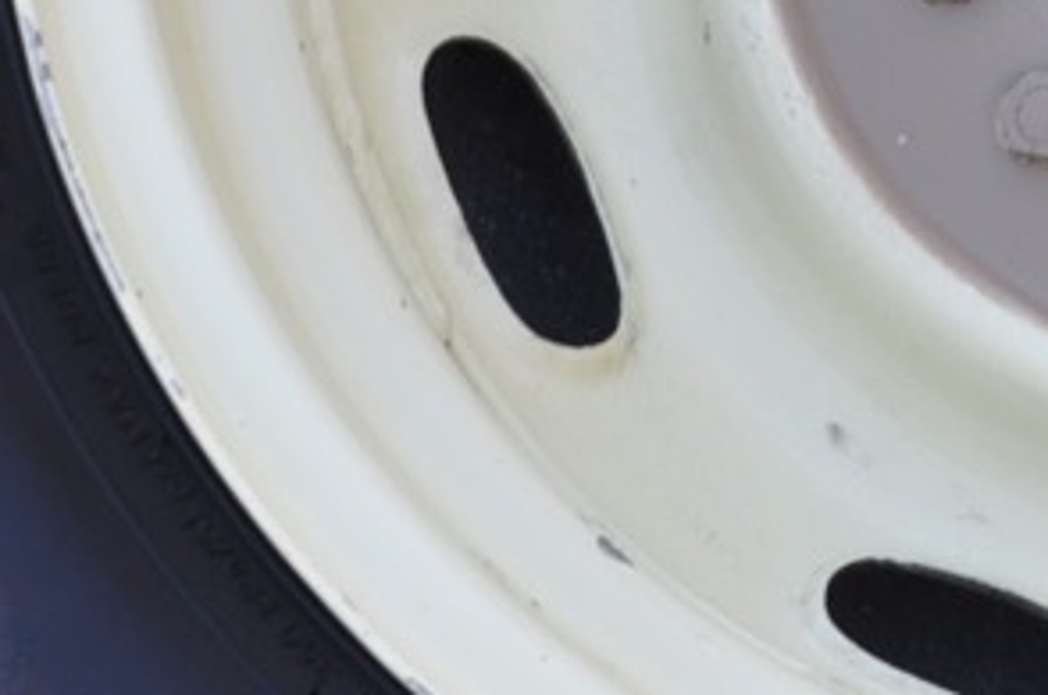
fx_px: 7208
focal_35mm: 248
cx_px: 1208
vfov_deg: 5.5
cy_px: -217
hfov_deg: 8.2
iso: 200
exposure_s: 1/50
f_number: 7.1
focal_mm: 38
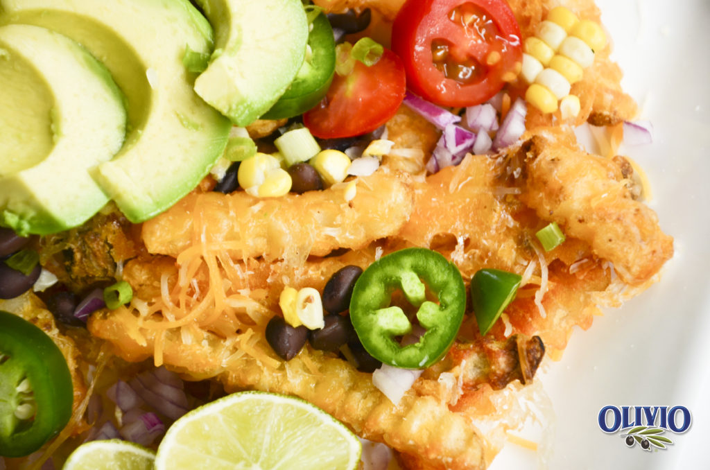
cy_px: 235
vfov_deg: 8.7
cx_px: 355
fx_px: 3099
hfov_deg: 13.1
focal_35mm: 158
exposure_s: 1/125
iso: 200
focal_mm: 105
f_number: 5.6
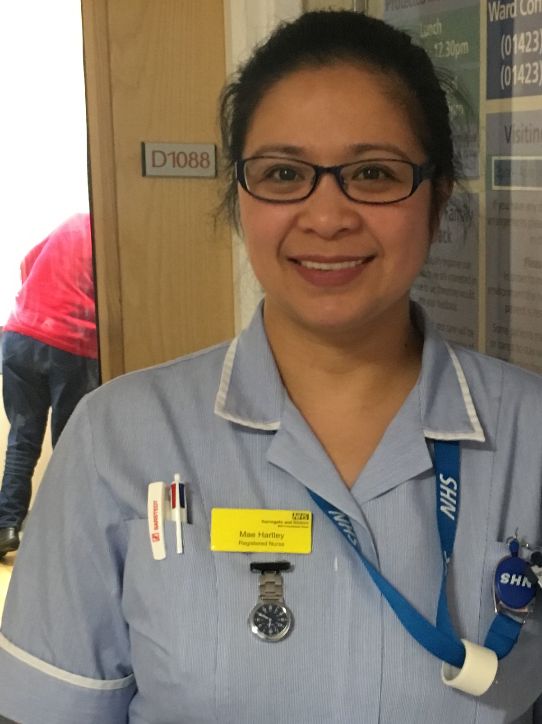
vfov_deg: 26.5
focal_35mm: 73
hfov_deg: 19.9
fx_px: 1524
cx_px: 456
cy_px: 488
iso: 200
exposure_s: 1/20
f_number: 2.2
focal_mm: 4.15
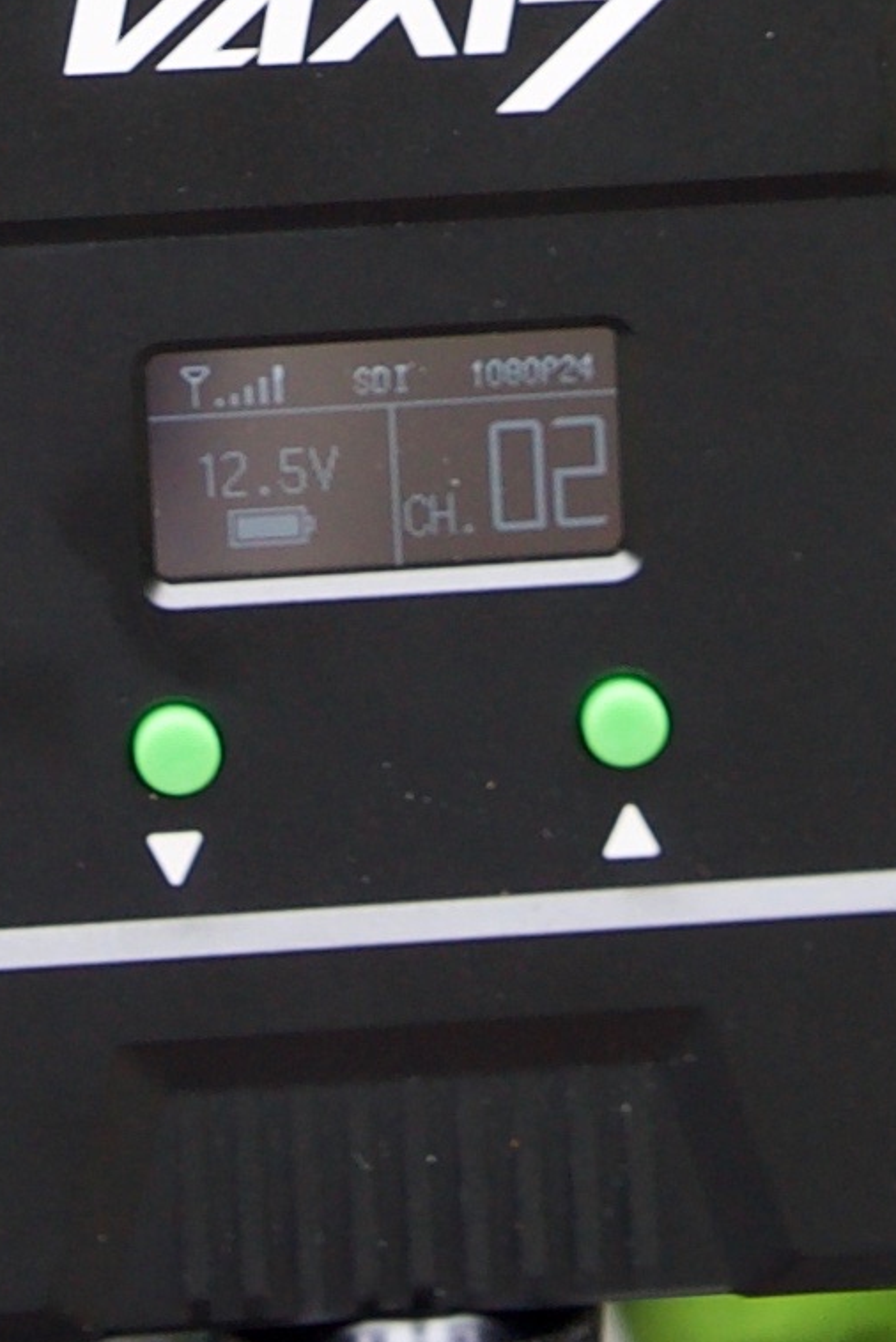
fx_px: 8168
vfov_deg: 9.1
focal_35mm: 219
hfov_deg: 6.3
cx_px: 257
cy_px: -869
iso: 640
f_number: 4.5
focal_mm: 40
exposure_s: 1/100
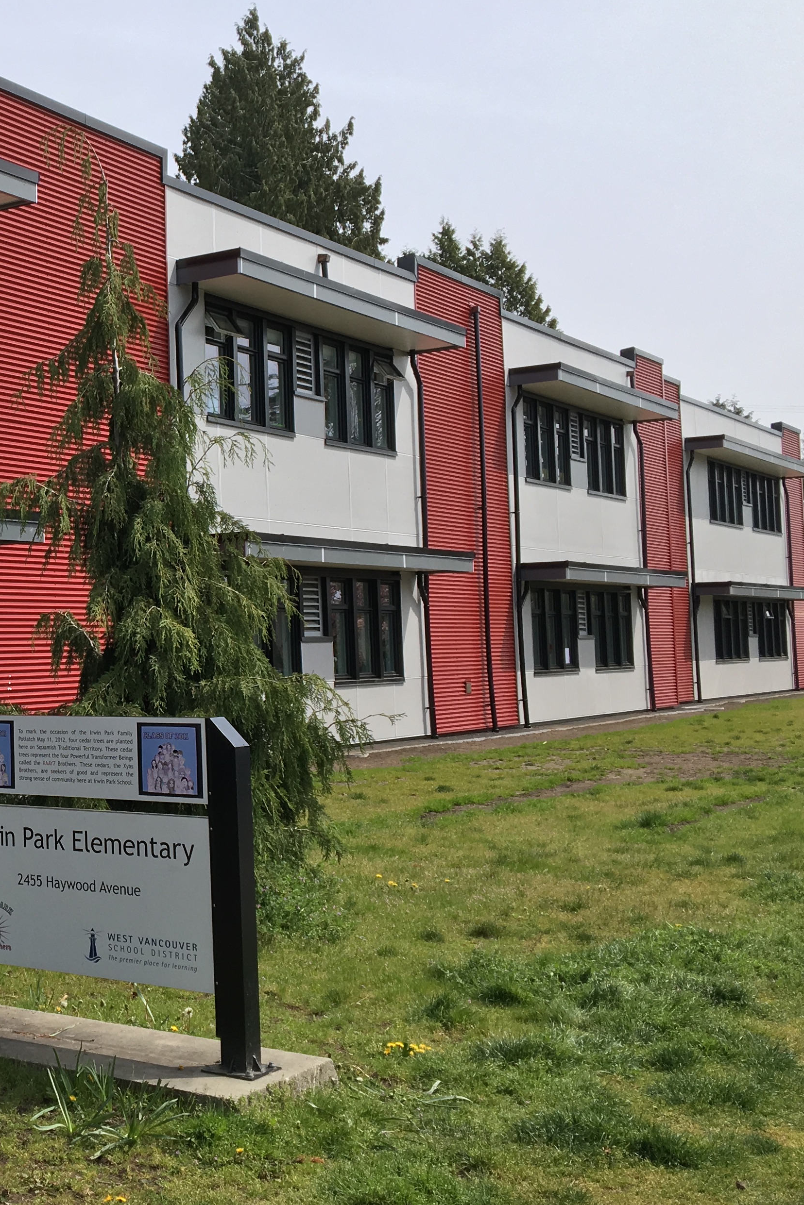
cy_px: 558
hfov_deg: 25.9
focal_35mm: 49
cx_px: -32
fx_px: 1641
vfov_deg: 40.3
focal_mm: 4.15
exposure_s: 1/1083
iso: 25
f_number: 2.2
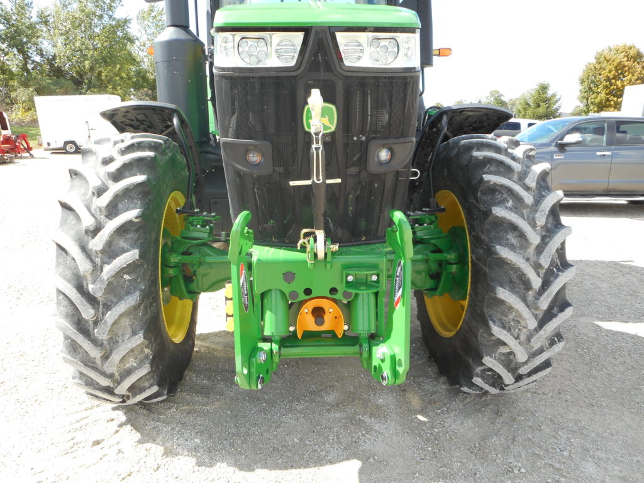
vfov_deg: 54.9
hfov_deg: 69.4
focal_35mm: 25
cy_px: 242
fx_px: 465
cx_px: 322
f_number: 3.7
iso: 80
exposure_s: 1/160
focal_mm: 4.5
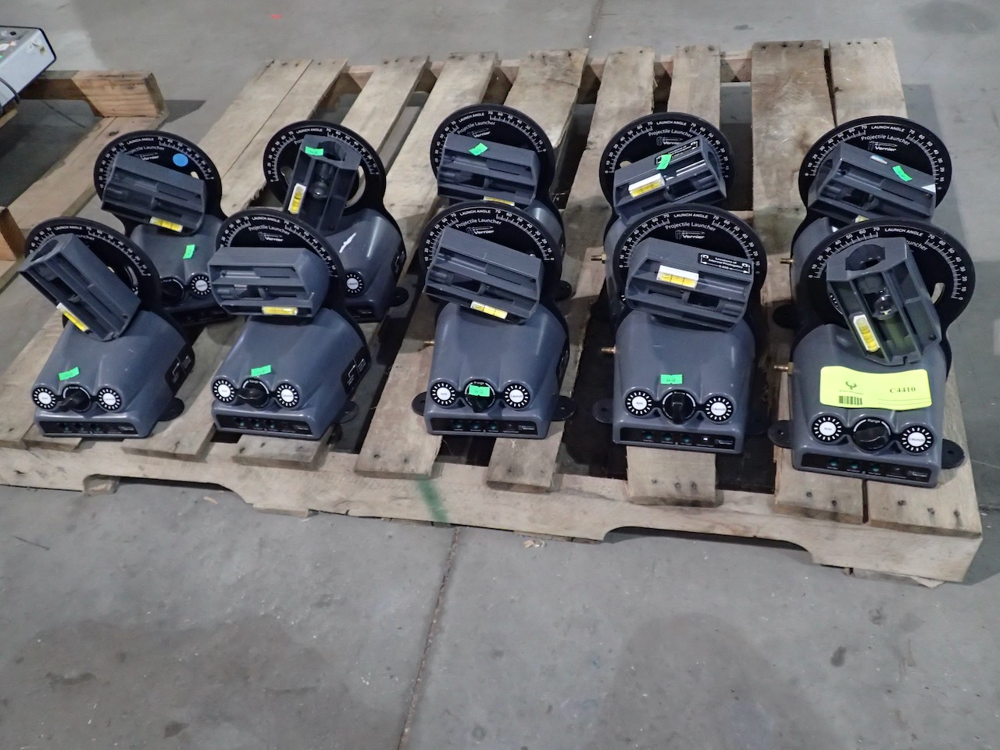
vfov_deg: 46.8
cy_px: 375
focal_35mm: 30
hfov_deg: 60.0
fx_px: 867
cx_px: 500
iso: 800
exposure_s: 1/30
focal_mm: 5.5
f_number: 2.3
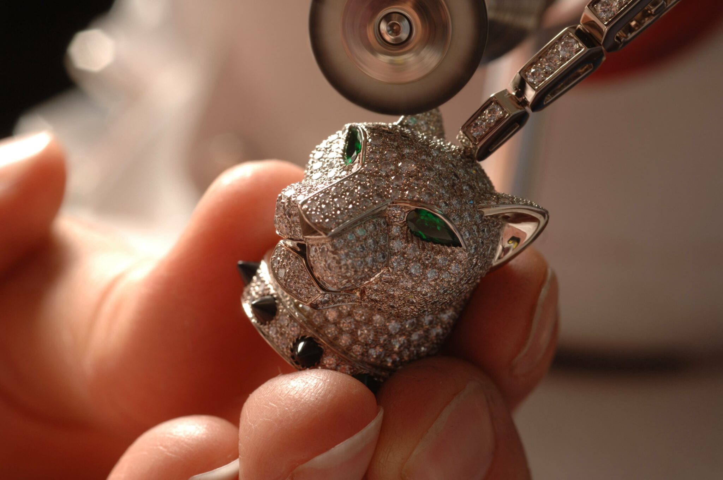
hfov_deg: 22.6
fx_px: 1805
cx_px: 362
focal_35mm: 90
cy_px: 240
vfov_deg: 15.1
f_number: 11
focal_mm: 60
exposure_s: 1/80
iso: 100
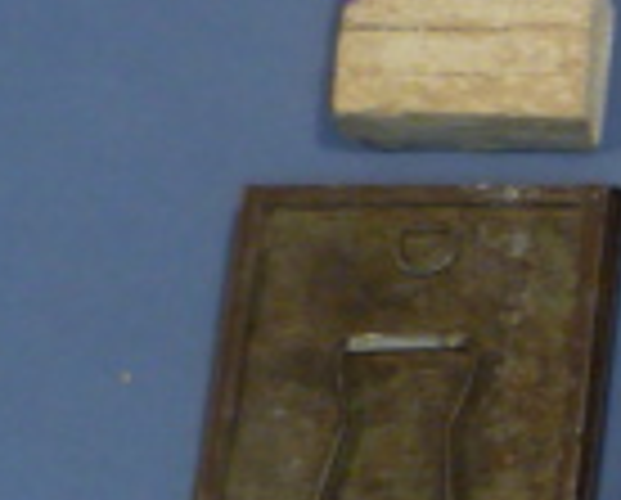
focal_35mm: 158
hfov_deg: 10.7
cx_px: 1390
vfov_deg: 9.8
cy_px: 356
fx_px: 2910
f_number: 3.3
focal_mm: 4.7
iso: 200
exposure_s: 1/30
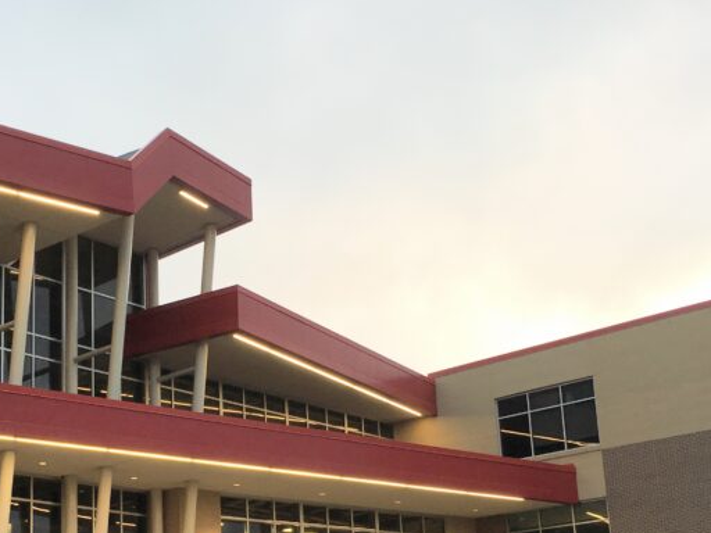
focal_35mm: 58
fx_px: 1191
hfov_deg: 32.7
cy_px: 441
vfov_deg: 24.7
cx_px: 200
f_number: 2.2
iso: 25
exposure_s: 1/60
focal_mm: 4.15
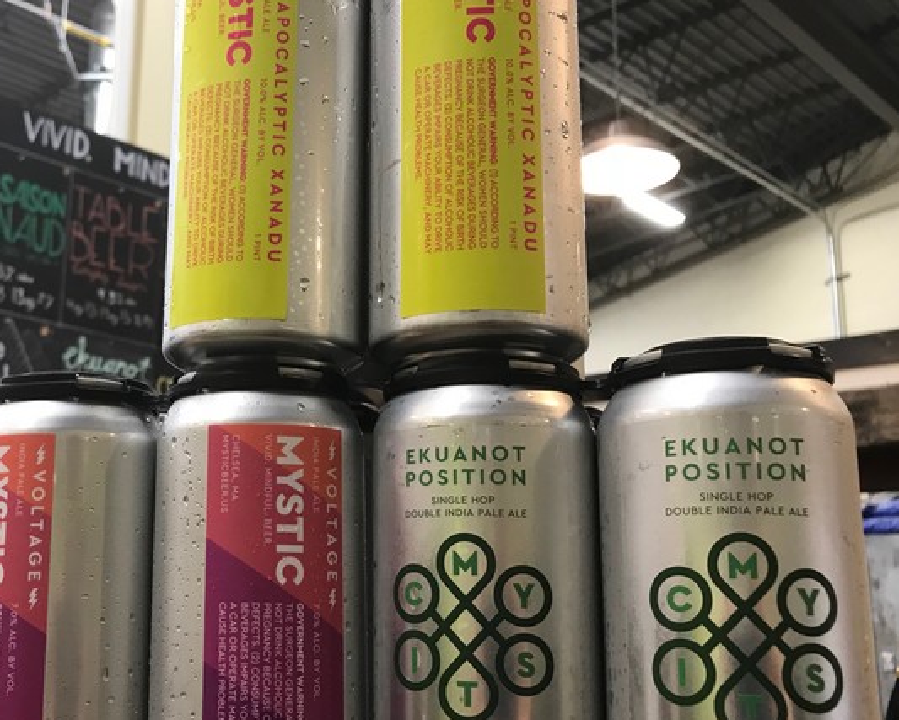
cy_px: 398
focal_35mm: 41
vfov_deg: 36.5
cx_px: 256
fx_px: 1091
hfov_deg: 43.7
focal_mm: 3.99
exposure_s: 1/17
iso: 40
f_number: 1.8
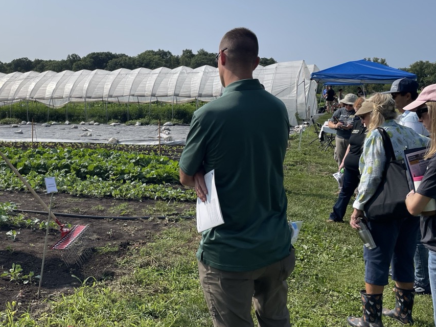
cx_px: 165
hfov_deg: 47.4
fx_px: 491
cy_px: 113
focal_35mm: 39
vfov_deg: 36.5
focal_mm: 4.2
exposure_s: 1/7299
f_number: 1.6
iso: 32
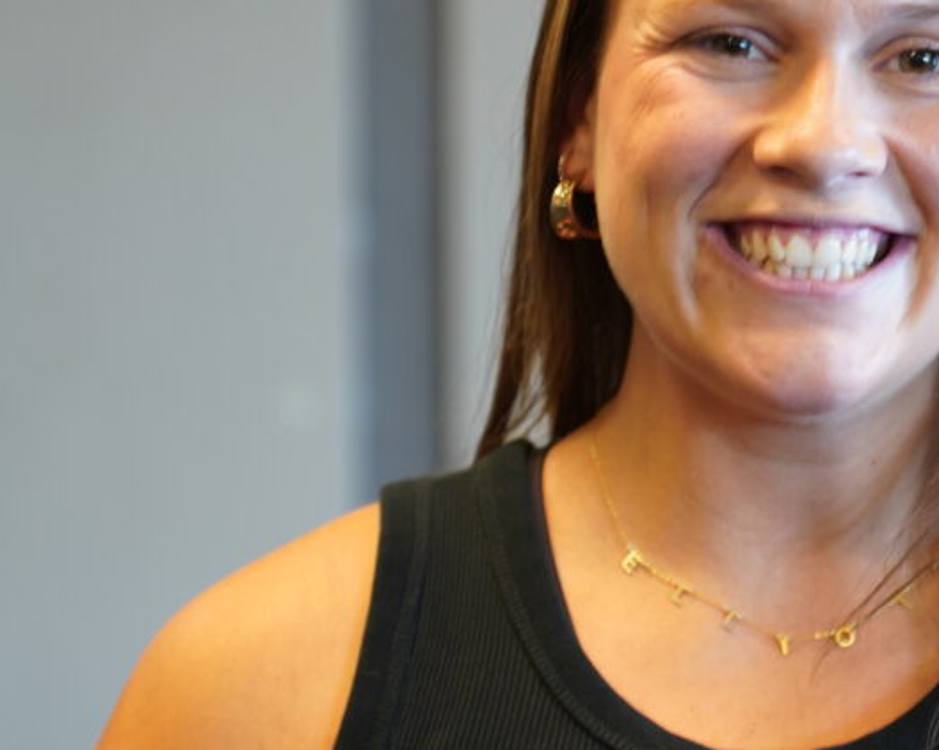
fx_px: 5526
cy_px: 275
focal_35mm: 199
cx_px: 765
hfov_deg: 9.7
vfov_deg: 7.8
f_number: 2.8
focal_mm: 71
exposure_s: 1/20
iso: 320
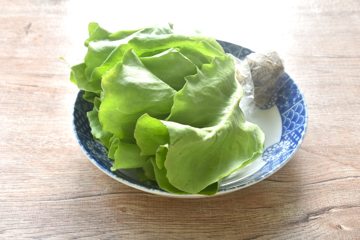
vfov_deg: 28.1
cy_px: 120
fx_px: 480
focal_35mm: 48
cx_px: 180
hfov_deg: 41.1
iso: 100
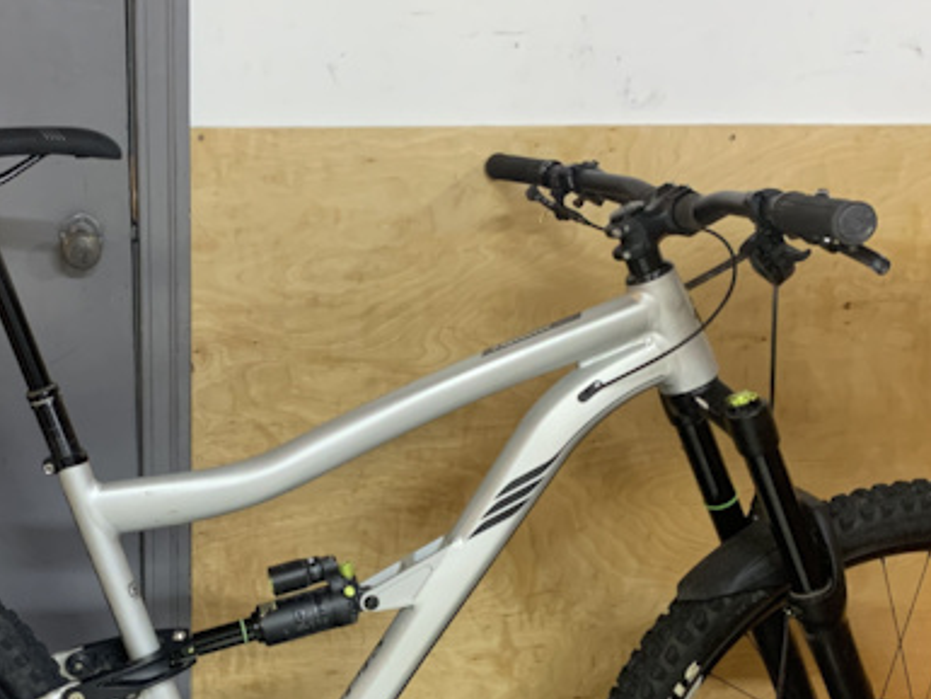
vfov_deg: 26.7
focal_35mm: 54
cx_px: 244
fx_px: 1453
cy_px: 525
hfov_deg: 34.8
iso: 320
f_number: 1.8
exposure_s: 1/40
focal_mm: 4.25
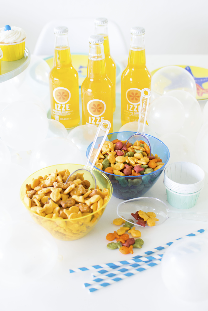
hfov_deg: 25.8
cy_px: 156
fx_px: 455
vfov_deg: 37.9
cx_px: 104
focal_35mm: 52
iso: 200
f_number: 3.5
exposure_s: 1/25
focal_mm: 35
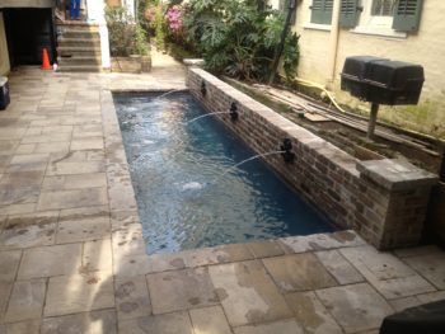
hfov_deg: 52.6
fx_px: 450
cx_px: 222
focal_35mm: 35
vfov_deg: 40.7
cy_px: 167
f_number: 2.4
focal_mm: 4.28
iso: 50
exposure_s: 1/186
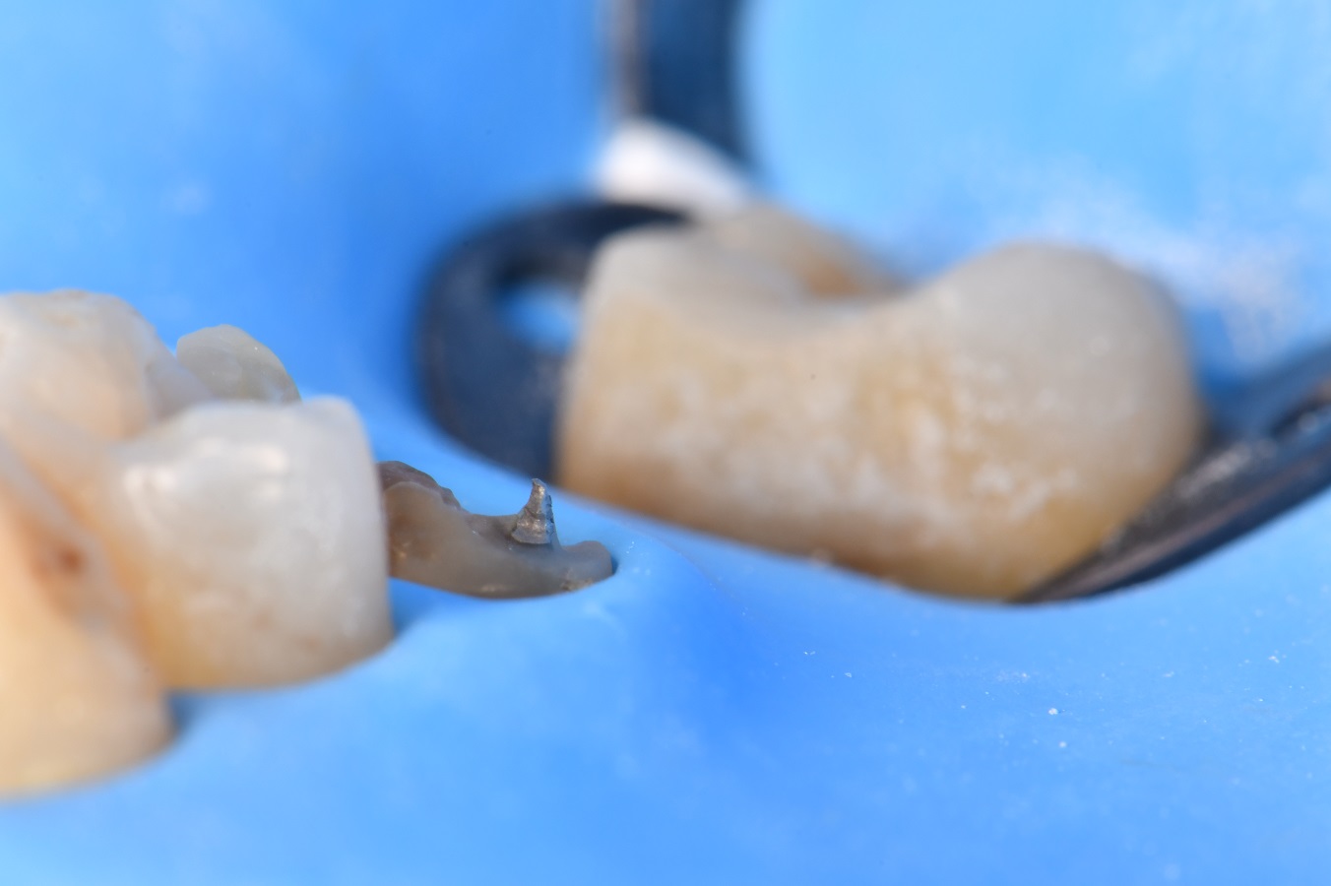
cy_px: 443
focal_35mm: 157
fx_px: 5802
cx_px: 666
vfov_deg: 8.7
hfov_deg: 13.1
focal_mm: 105
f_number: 32
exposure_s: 1/160
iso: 200
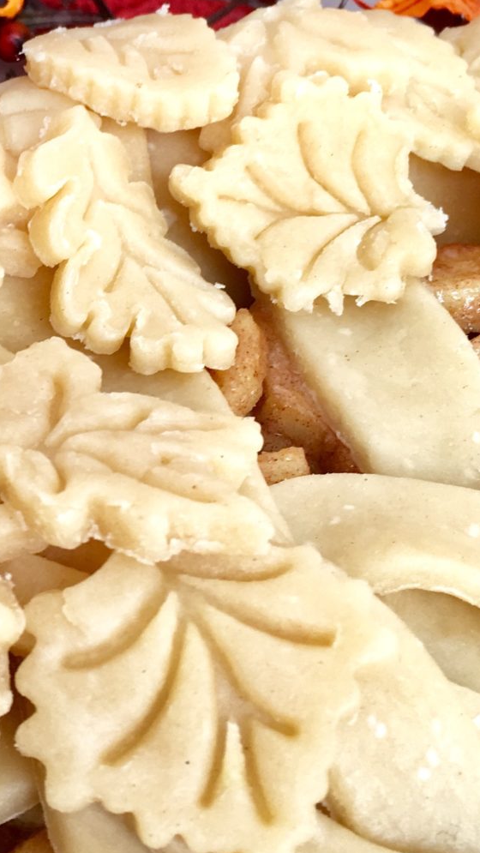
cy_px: 350
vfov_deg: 32.3
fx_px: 1470
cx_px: -112
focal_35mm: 65
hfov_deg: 17.6
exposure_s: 1/60
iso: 25
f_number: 2.2
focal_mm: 4.15
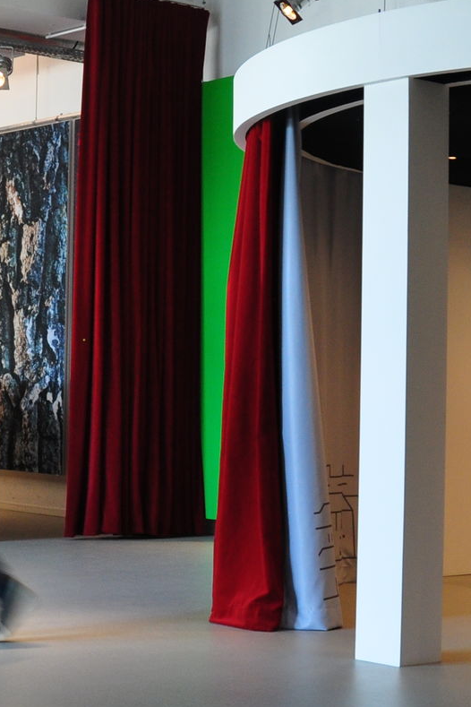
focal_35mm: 82
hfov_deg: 16.6
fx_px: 1609
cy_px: 365
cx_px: 149
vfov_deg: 24.8
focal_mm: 18
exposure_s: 1/15
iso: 450
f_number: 6.3
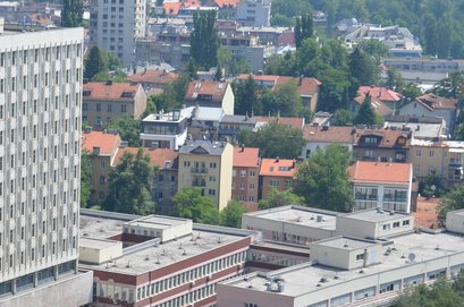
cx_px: 66
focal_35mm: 132
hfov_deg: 15.4
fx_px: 1698
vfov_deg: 10.3
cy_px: 276
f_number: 8
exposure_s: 1/250
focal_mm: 40
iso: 110
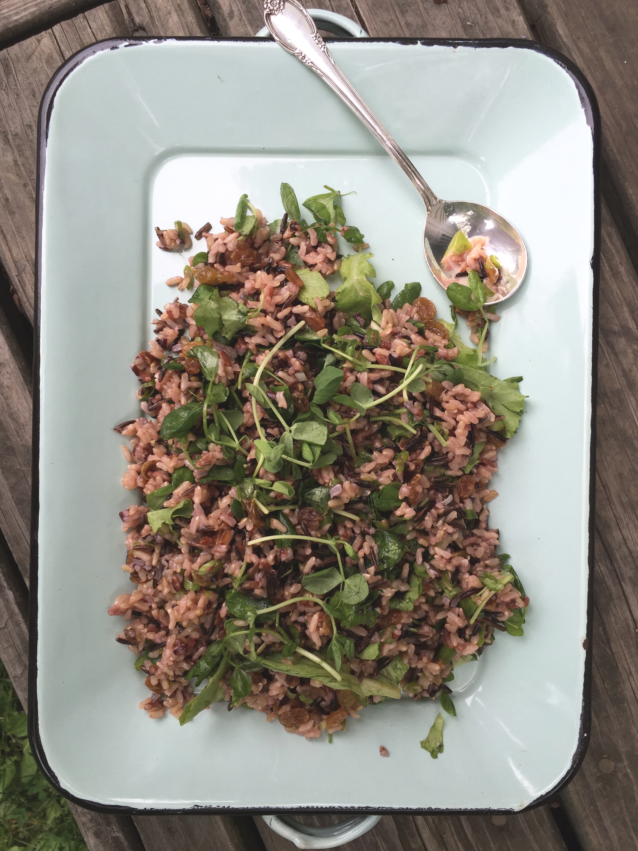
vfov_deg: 61.7
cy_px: 426
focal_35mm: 29
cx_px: 319
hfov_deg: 48.2
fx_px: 713
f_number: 2.2
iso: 32
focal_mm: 4.15
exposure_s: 1/151
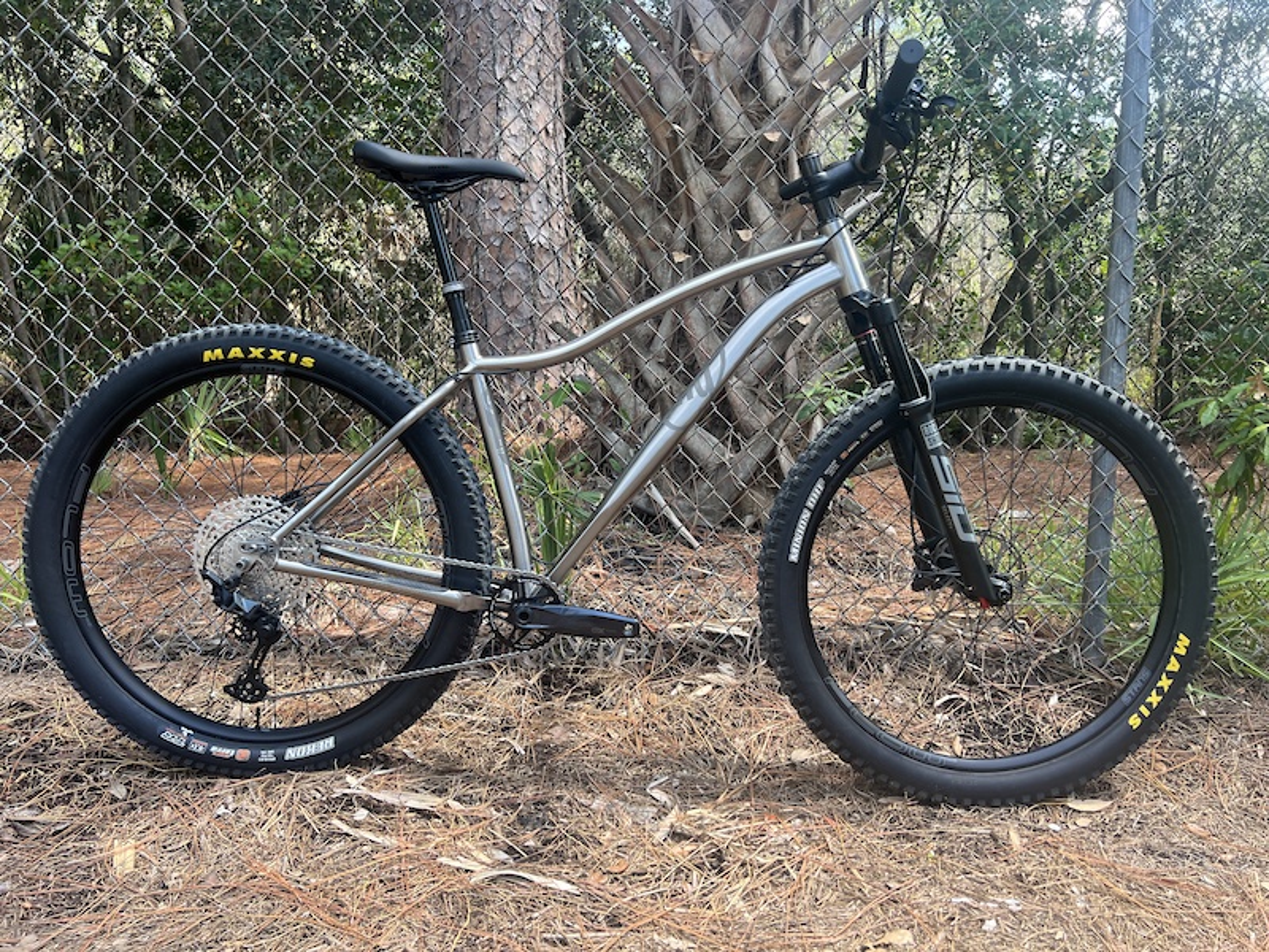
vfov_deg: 53.1
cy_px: 476
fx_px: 953
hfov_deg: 67.3
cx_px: 634
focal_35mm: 26
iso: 40
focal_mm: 5.7
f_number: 1.5
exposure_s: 1/277
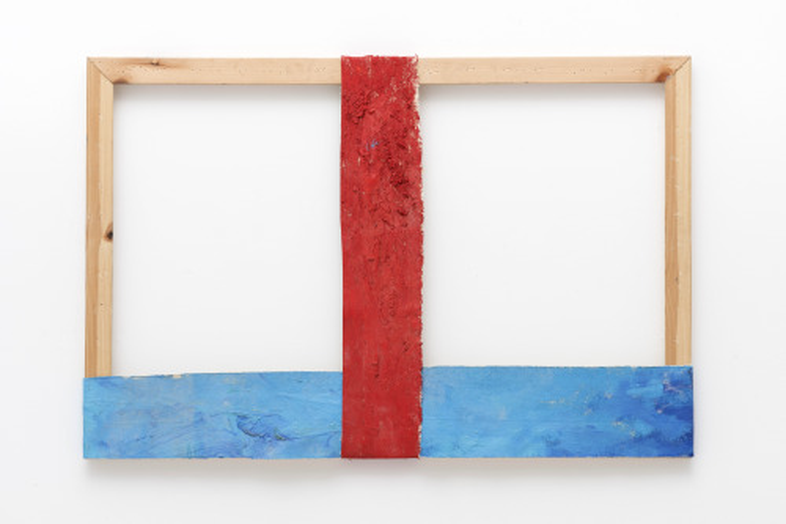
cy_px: 262
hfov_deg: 19.5
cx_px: 393
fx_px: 2292
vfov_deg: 13.0
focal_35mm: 105
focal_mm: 105
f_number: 11
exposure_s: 1/125
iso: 100
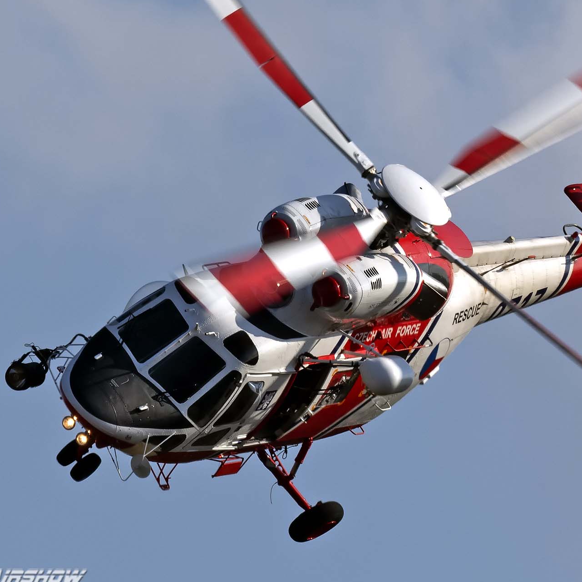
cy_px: 300
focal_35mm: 1019
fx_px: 19383
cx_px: 422
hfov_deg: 1.7
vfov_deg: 1.7
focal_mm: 500
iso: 110
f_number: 11
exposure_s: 1/400
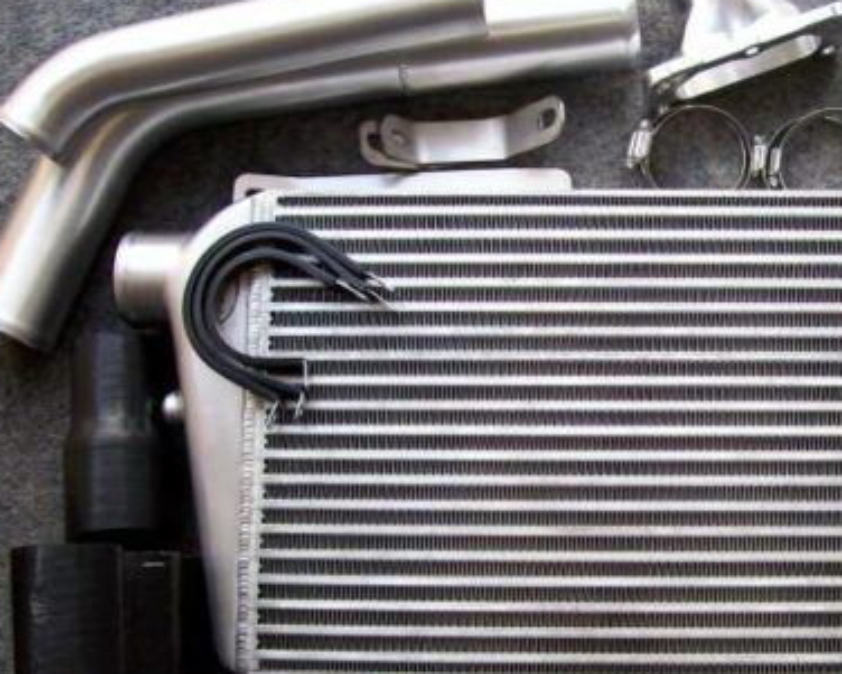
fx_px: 1396
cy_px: 421
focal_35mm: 56
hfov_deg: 33.1
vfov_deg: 27.1
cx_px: 602
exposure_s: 1/109
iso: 80
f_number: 2.7
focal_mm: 6
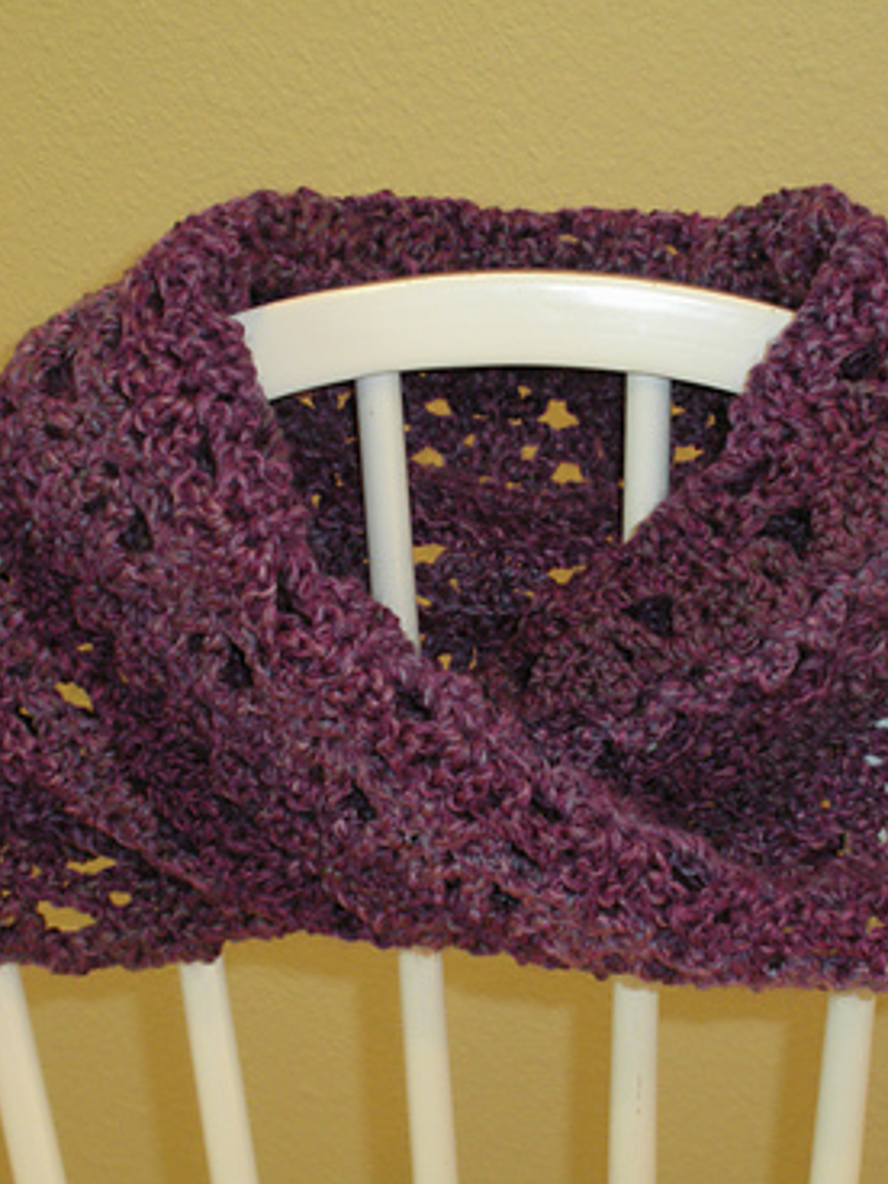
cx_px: 528
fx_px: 2326
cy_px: 584
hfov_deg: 21.6
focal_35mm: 68
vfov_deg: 28.6
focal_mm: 9.1
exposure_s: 1/30
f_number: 4.4
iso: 200
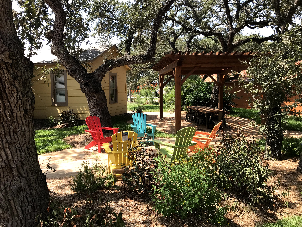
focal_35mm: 28
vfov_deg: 49.7
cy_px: 114
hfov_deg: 63.4
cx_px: 151
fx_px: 244
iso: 20
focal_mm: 3.99
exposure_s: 1/660
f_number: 1.8
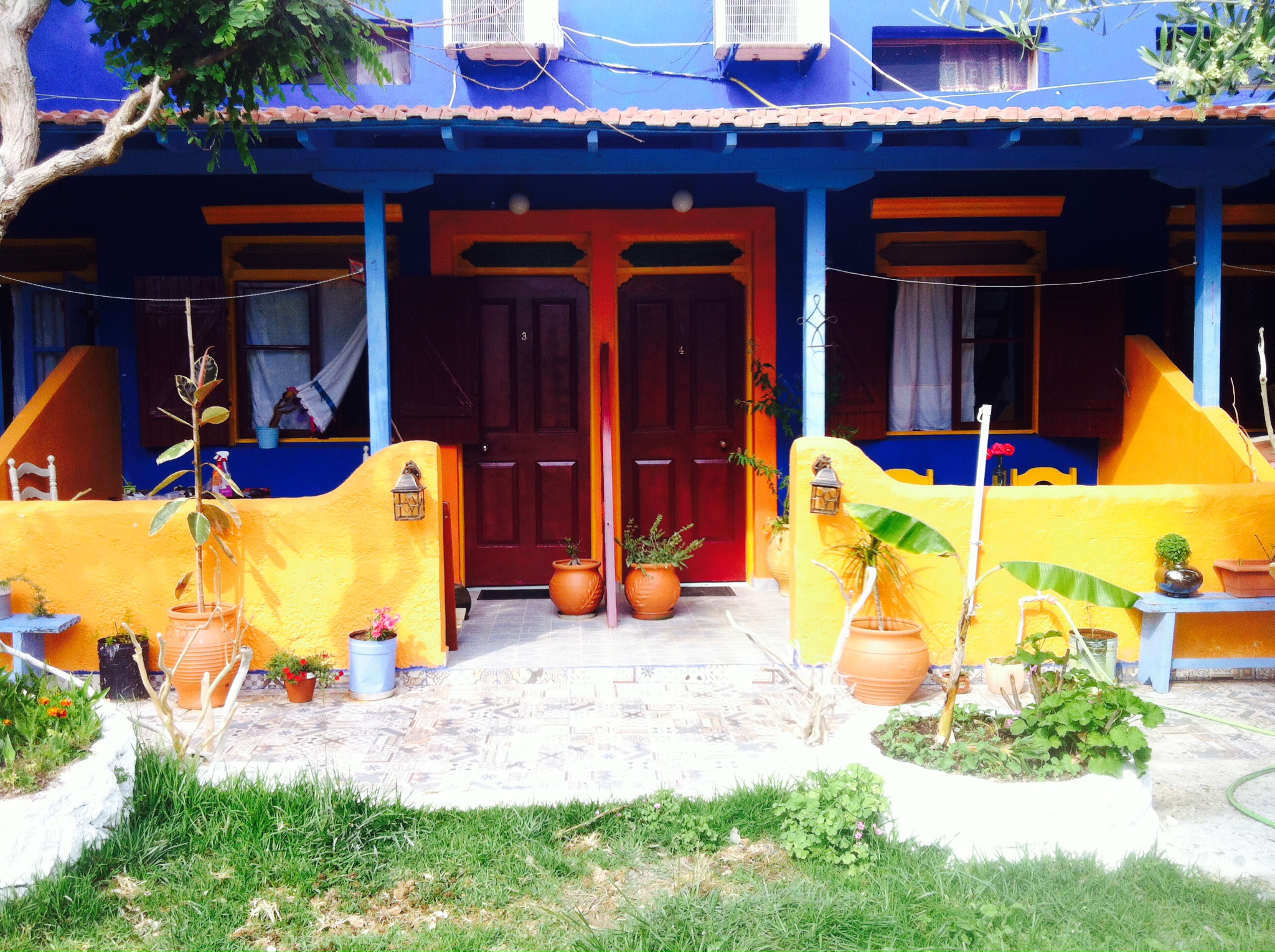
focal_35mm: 35
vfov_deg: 40.6
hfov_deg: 52.7
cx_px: 638
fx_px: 1287
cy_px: 476
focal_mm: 3.85
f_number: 2.8
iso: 80
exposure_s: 1/287
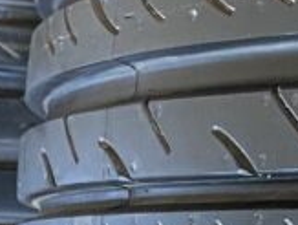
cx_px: 777
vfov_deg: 9.1
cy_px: 33
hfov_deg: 10.1
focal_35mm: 163
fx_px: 1406
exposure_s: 1/33
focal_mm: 4.25
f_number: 1.8
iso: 500
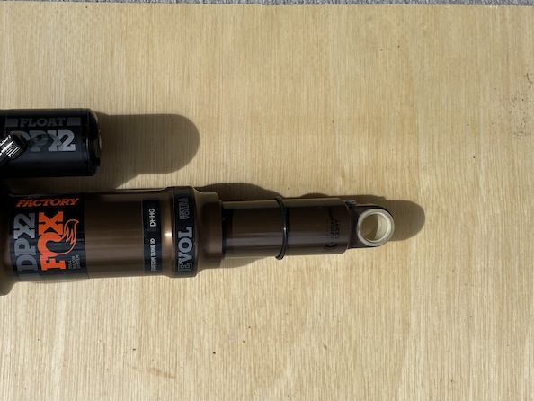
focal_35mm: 35
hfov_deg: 51.8
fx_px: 540
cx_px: 187
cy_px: 220
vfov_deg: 40.7
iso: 32
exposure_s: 1/3731
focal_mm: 4.2
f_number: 1.6
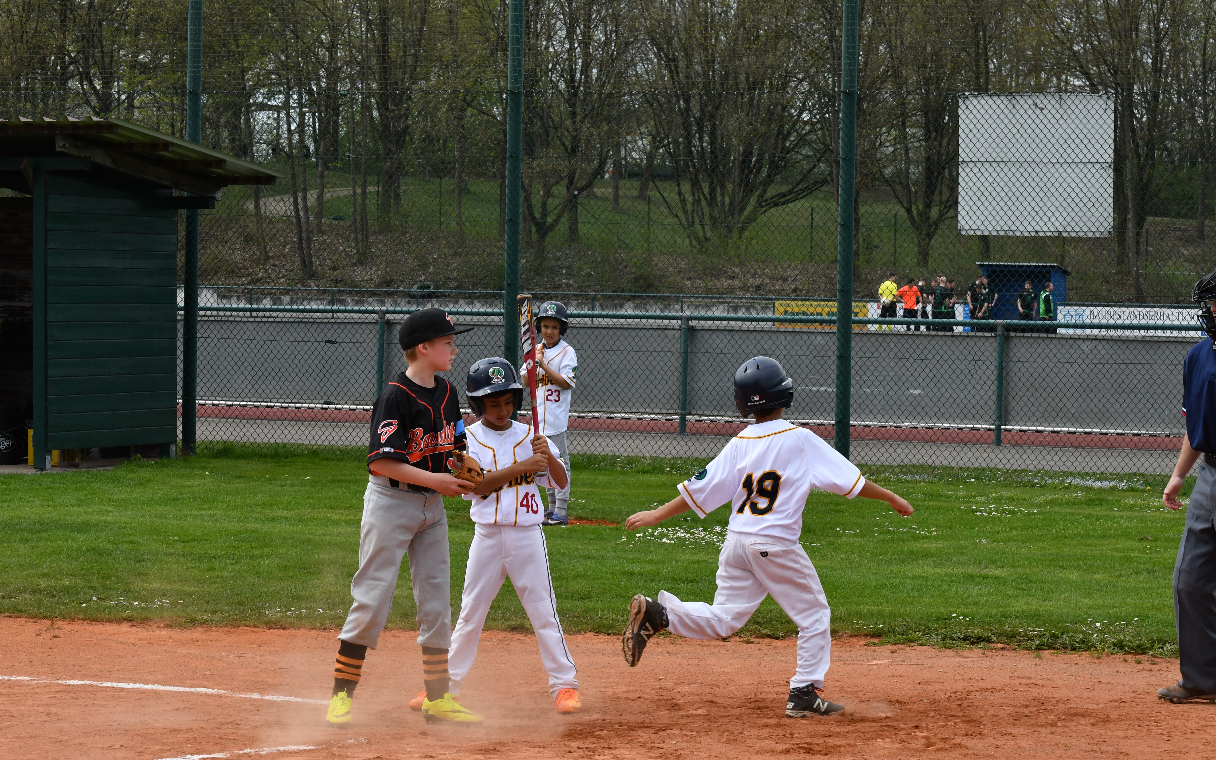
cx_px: 609
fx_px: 4175
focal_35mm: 126
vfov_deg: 10.4
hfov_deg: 16.6
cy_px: 393
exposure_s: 1/1000
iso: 800
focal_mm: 82
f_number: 10
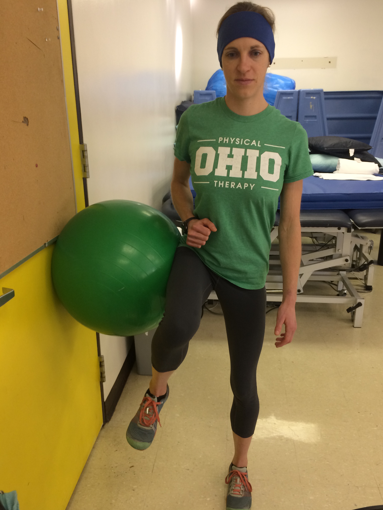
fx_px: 443
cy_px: 260
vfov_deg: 60.0
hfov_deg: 46.8
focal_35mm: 30
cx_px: 194
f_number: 2.2
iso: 80
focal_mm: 4.15
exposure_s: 1/30
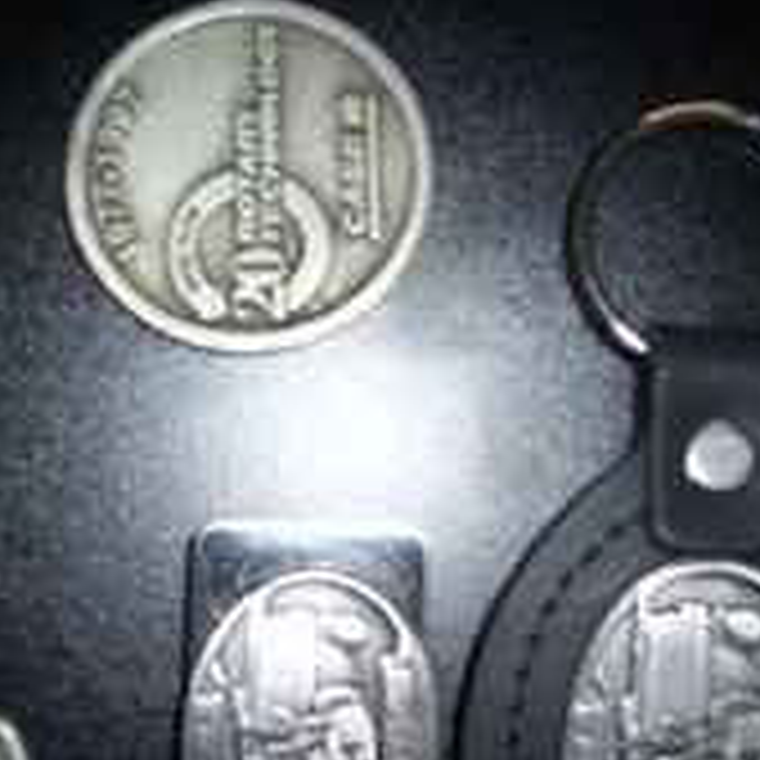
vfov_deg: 28.0
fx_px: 1515
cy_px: 495
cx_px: 189
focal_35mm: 61
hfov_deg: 27.8
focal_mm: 5.6
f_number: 2.7
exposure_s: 1/60
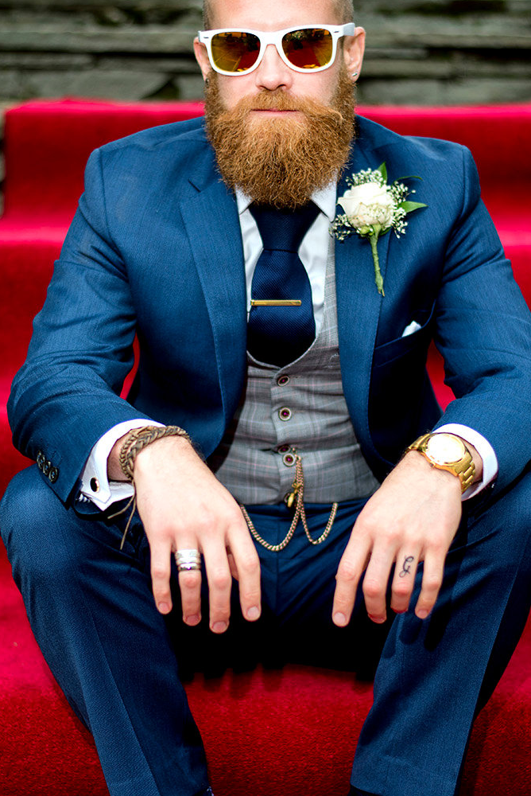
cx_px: 238
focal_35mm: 80
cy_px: 438
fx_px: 1767
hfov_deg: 17.1
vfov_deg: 25.3
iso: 100
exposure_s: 1/320
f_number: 2
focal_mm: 50
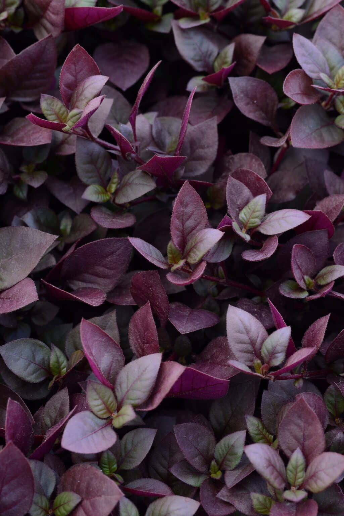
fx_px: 1504
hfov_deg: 13.0
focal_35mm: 105
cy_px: 258
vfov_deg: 19.5
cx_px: 172
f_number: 11
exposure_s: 1/25
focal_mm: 105
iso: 200
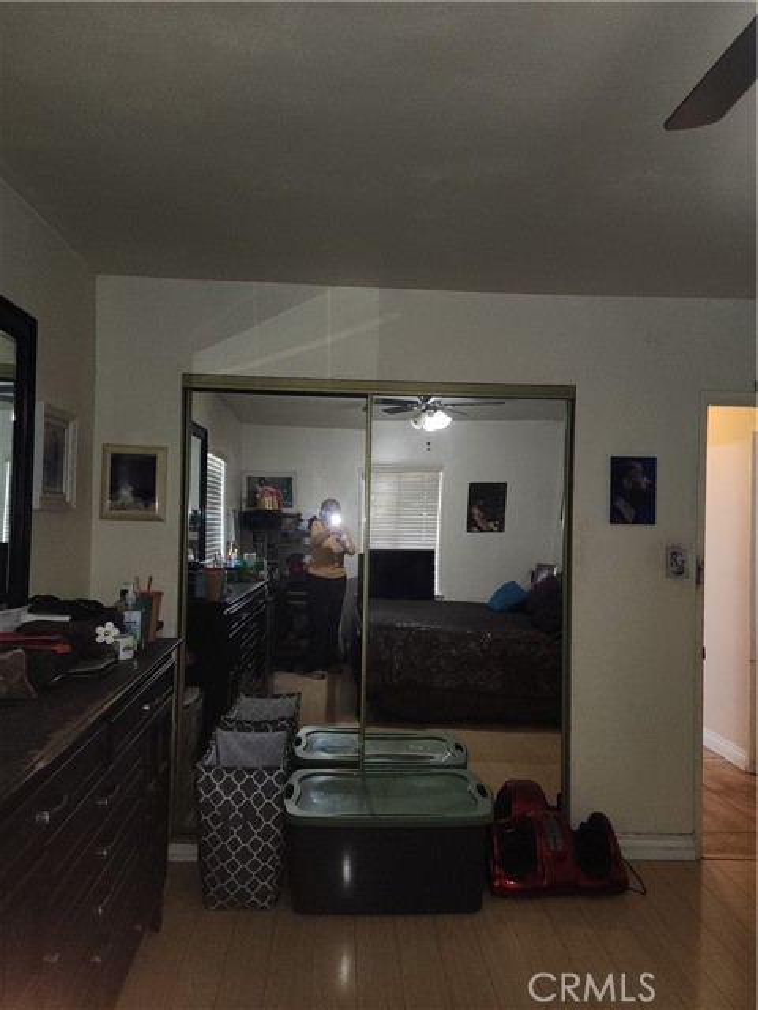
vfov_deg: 73.9
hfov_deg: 58.9
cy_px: 505
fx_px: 672
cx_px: 379
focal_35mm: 23
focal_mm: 6.4
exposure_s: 1/24
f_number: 1.8
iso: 160
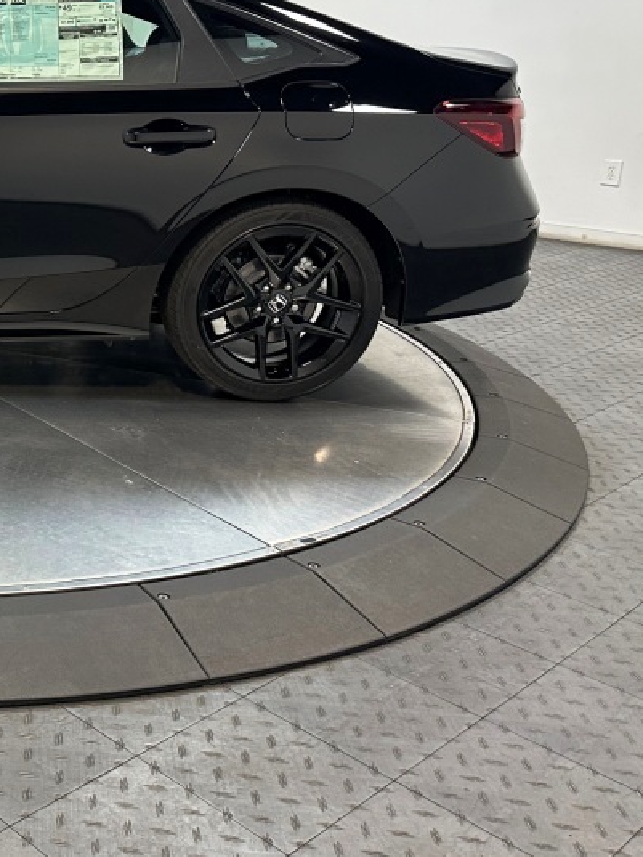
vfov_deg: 40.9
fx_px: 1138
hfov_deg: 27.6
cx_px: -133
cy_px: 323
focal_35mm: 46
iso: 320
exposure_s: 1/60
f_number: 1.78
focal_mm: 6.86
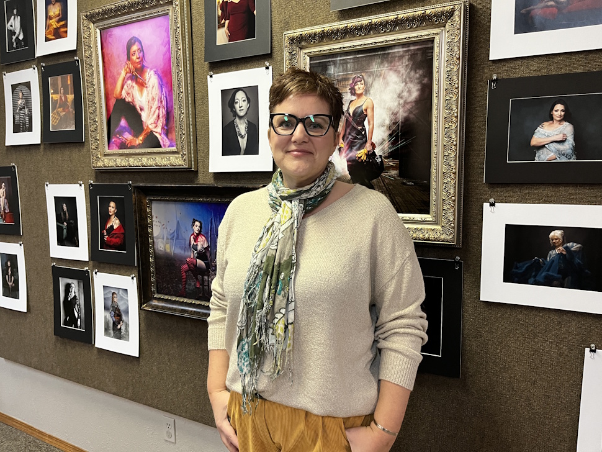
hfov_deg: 67.3
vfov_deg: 53.1
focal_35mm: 26
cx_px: 301
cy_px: 226
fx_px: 452
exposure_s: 1/60
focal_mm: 5.1
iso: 400
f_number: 1.6
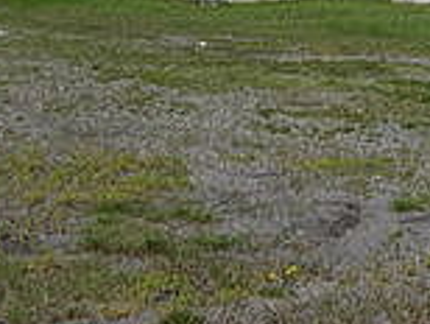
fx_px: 1406
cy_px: -148
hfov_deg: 16.4
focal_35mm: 113
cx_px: 560
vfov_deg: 12.5
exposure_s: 1/399
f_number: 7.6
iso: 100
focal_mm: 8
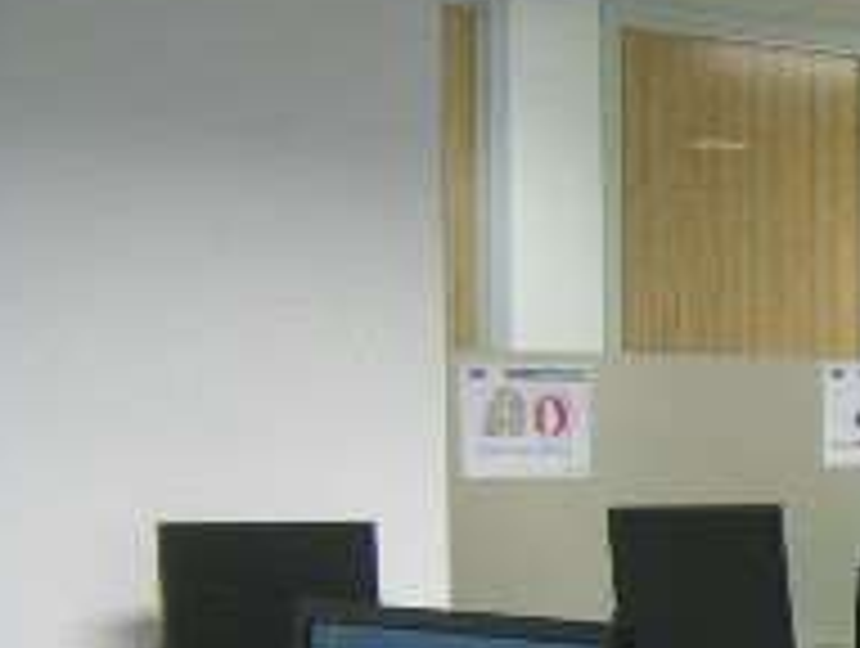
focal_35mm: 117
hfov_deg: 15.4
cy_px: 724
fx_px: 2912
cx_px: 1319
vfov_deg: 12.5
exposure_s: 1/25
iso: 100
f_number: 2.8
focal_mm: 5.8
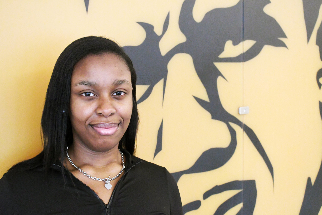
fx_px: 465
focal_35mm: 52
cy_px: 108
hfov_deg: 38.2
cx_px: 161
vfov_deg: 26.0
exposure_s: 1/500
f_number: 5.6
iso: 8000
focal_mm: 35
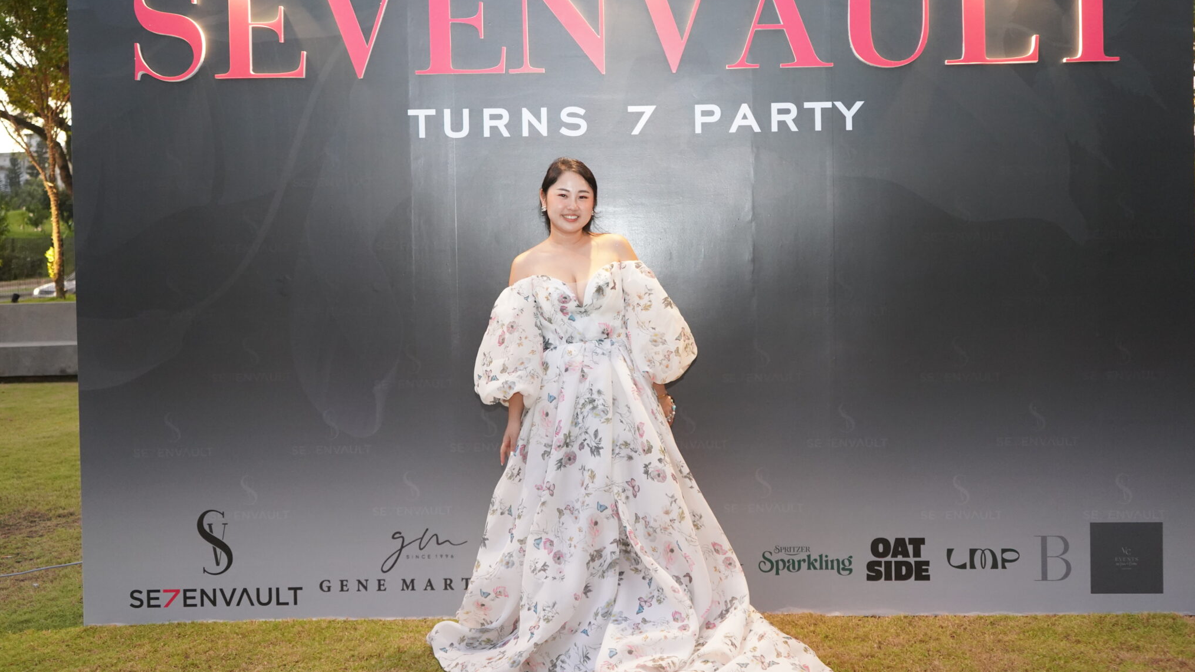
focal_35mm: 36
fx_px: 1141
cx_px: 603
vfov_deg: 32.8
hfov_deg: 55.3
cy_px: 276
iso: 6400
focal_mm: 34
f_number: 4
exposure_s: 1/160
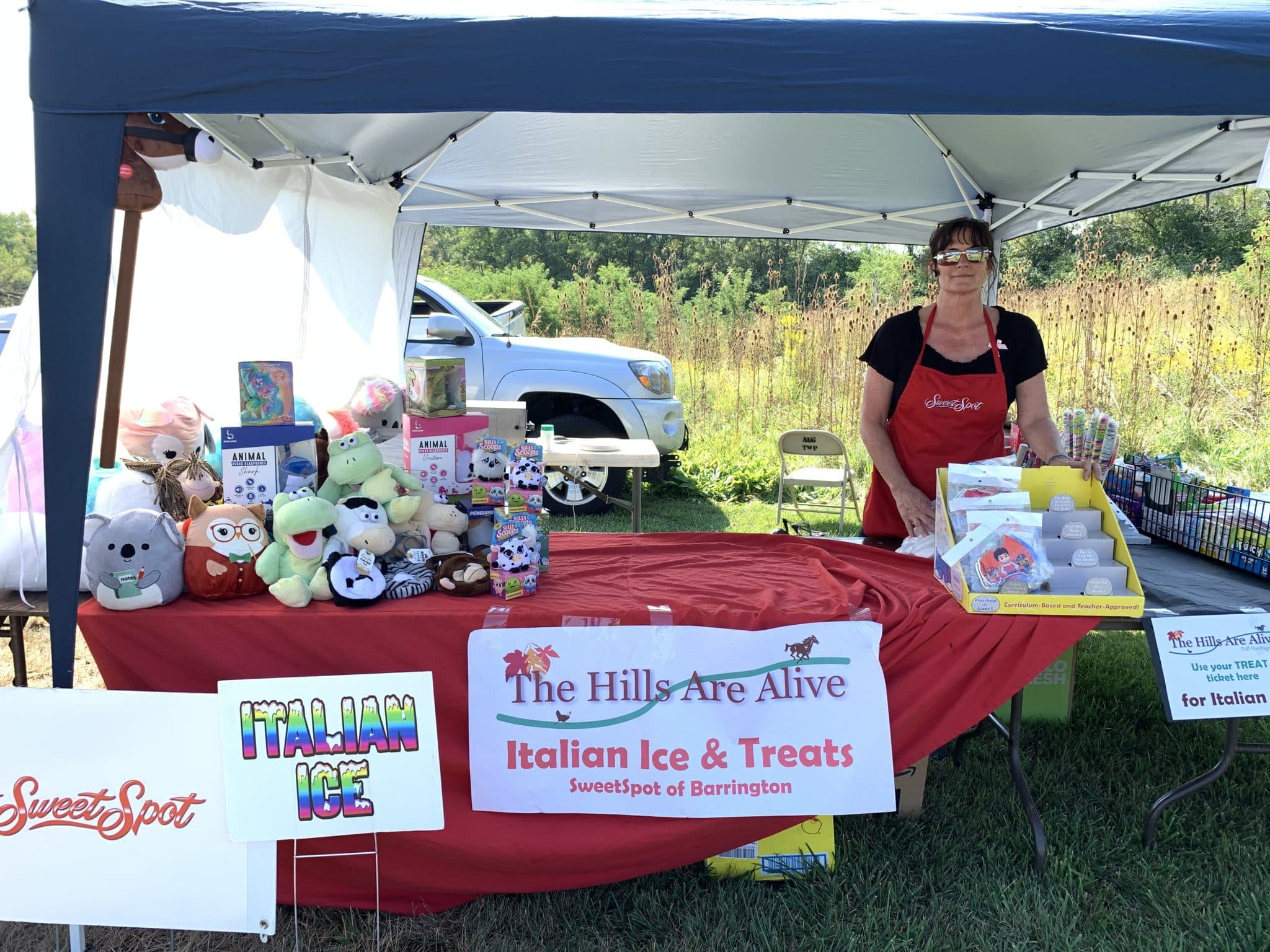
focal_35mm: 26
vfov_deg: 53.1
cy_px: 476
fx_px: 954
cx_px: 635
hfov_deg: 67.3
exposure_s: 1/399
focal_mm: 4.25
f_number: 1.8
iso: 25
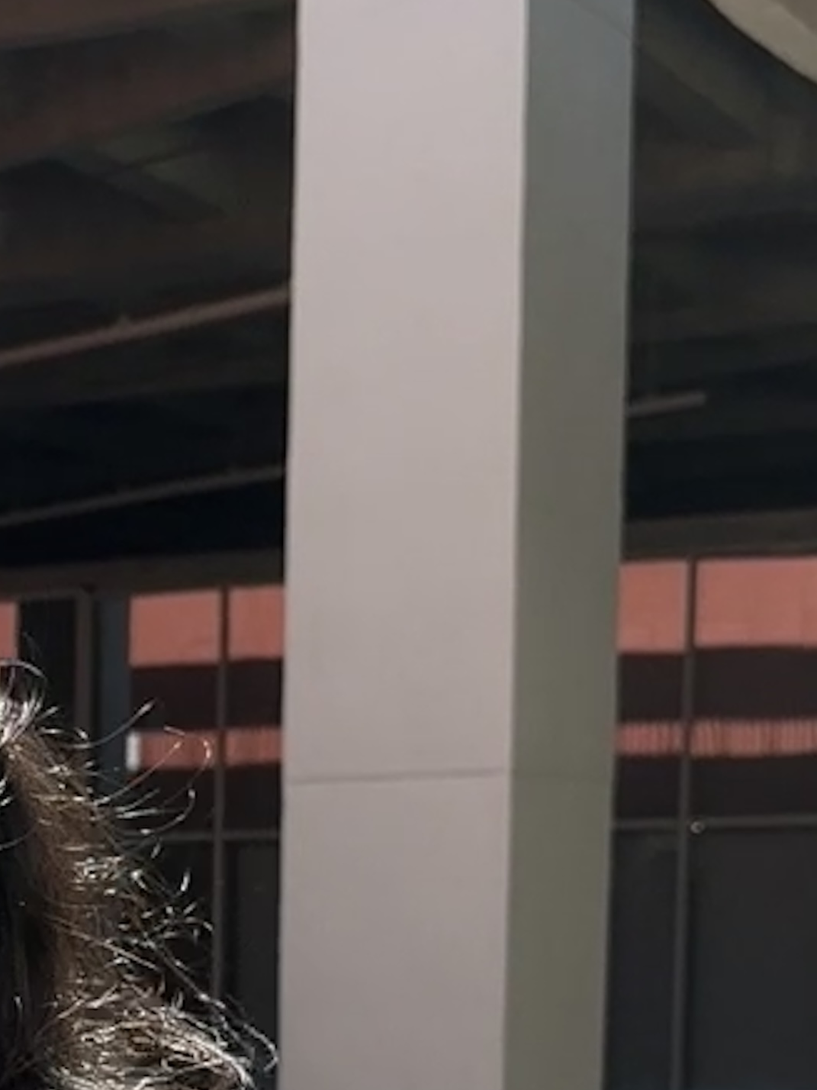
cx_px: -275
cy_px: 1217
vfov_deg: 19.5
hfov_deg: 14.7
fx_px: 3021
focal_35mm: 96
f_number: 1.78
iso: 100
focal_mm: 6.76
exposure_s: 1/1250
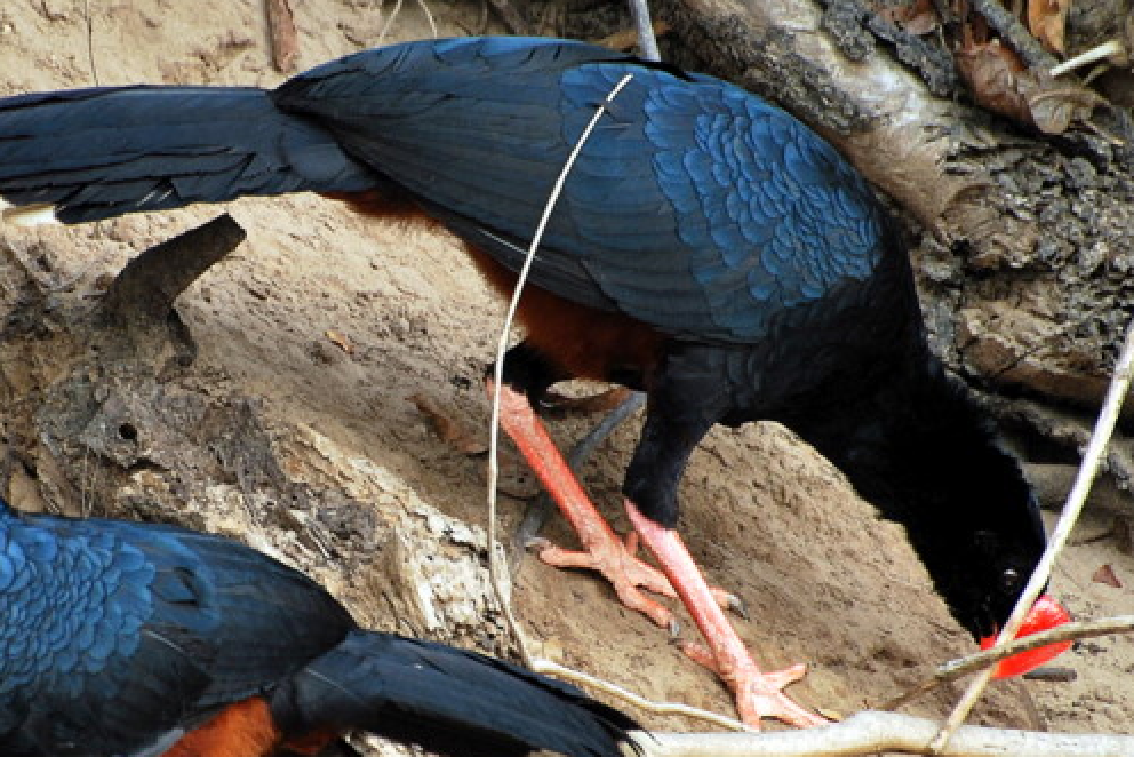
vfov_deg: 1.5
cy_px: 468
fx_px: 29270
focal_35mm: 929
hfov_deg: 2.2
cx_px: 309
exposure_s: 1/80
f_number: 5.6
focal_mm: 300
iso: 200
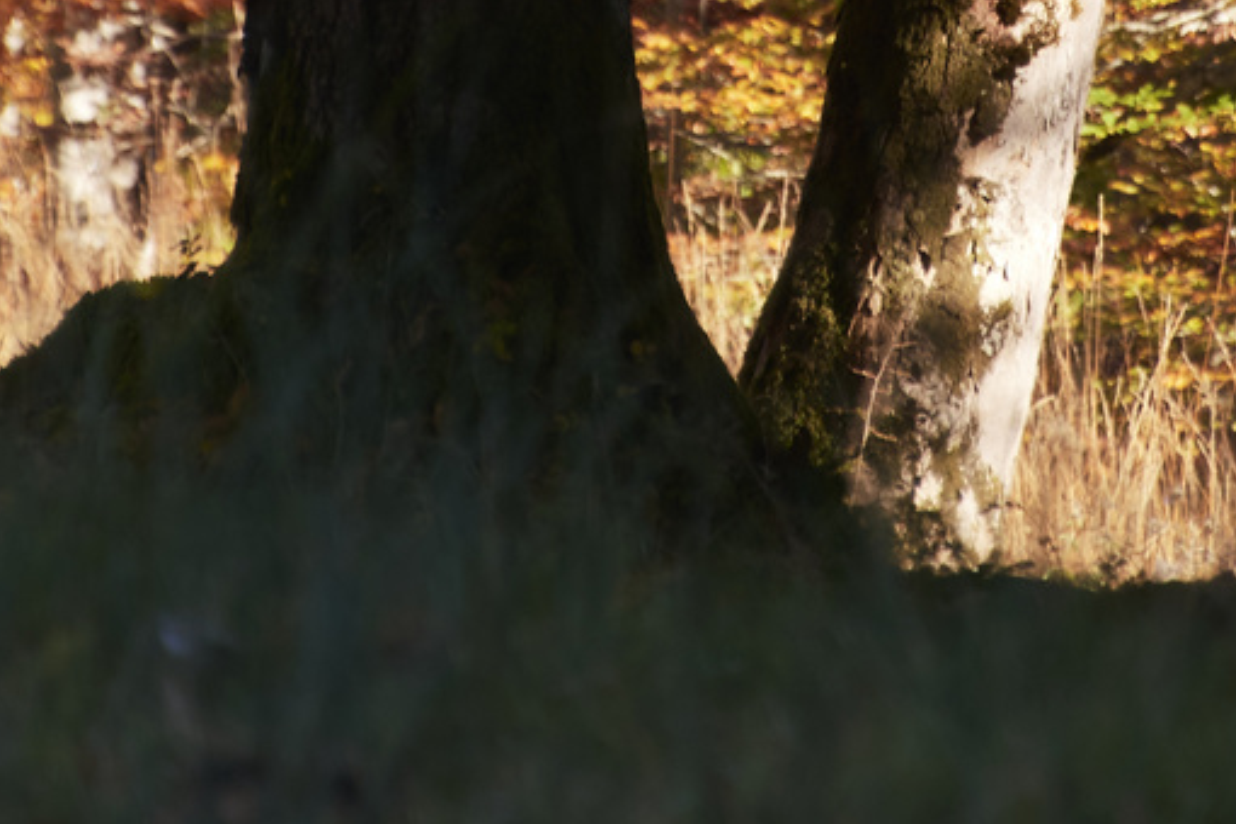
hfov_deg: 1.9
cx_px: 683
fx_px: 37592
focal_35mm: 1095
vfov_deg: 1.3
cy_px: -271
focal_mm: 230
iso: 250
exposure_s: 1/60
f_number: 6.3
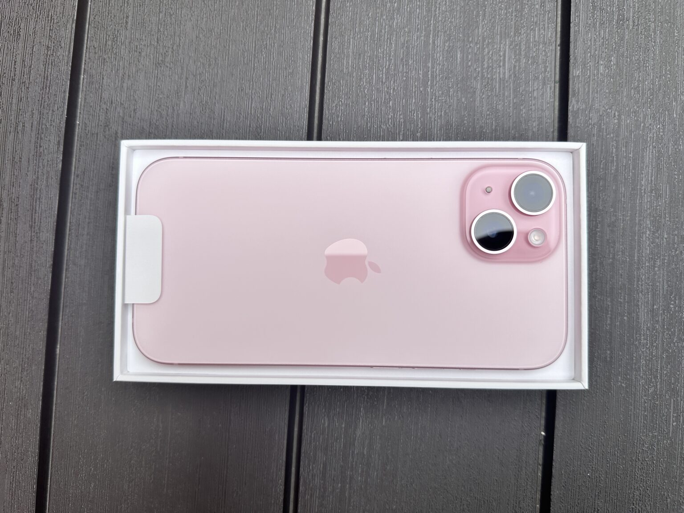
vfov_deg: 56.8
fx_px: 474
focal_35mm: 24
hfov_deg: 71.6
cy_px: 256
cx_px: 342
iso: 80
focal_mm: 6.86
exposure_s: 1/850
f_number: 1.78
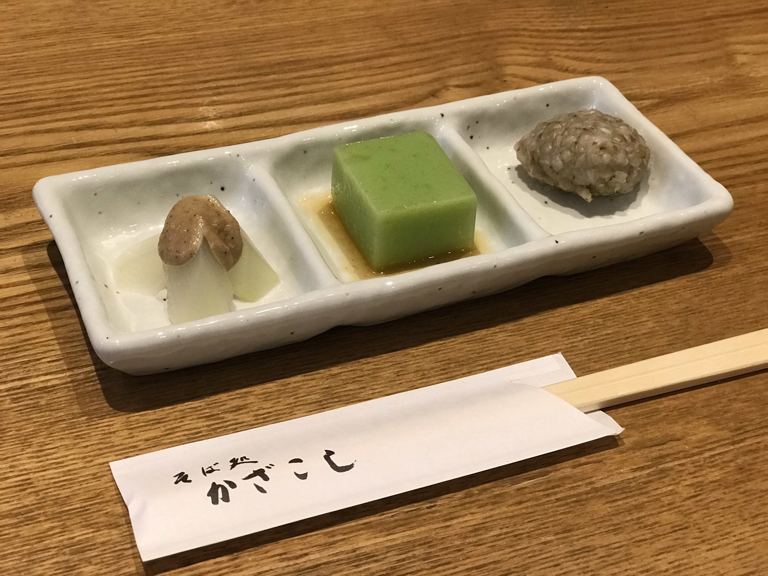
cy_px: 288
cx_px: 384
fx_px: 1265
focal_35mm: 57
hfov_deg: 33.8
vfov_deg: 25.7
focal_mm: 6.6
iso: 320
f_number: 2.8
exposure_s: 1/60
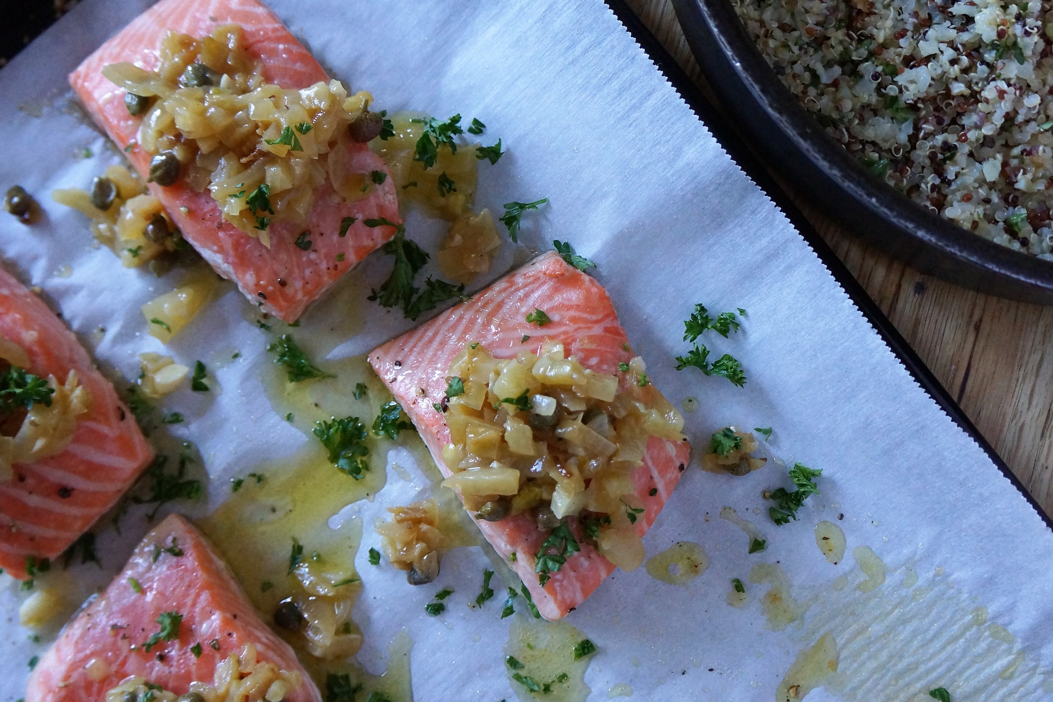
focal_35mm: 33
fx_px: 965
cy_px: 351
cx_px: 526
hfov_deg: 57.2
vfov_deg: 40.0
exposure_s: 1/160
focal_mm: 22
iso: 1600
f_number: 4
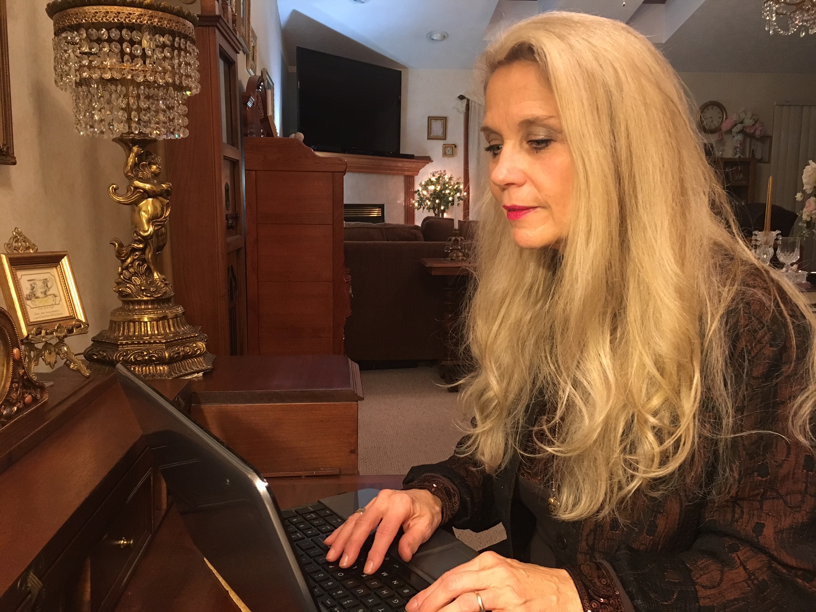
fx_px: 684
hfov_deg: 61.7
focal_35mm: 29
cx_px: 408
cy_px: 306
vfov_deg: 48.2
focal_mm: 4.15
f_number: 2.2
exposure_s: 1/20
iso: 200
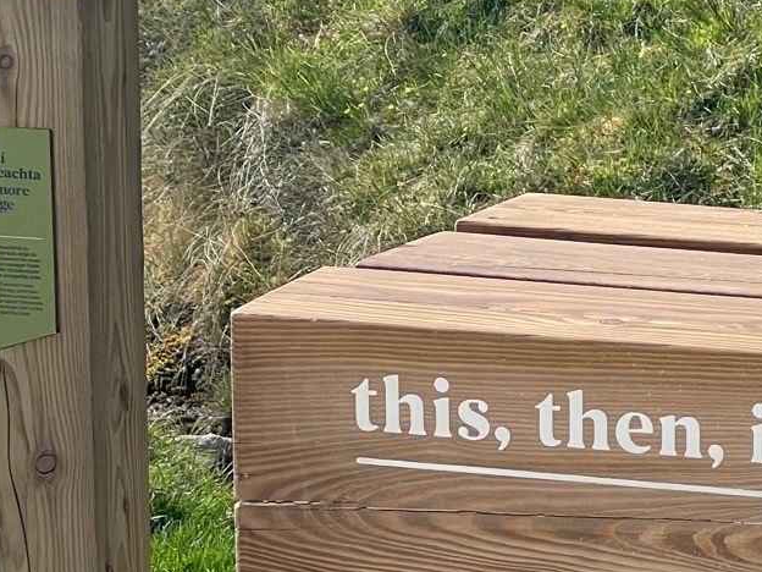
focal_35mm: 168
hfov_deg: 11.2
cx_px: 1199
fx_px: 3698
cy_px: 543
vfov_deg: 8.8
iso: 25
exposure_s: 1/1065
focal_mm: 6
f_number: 2
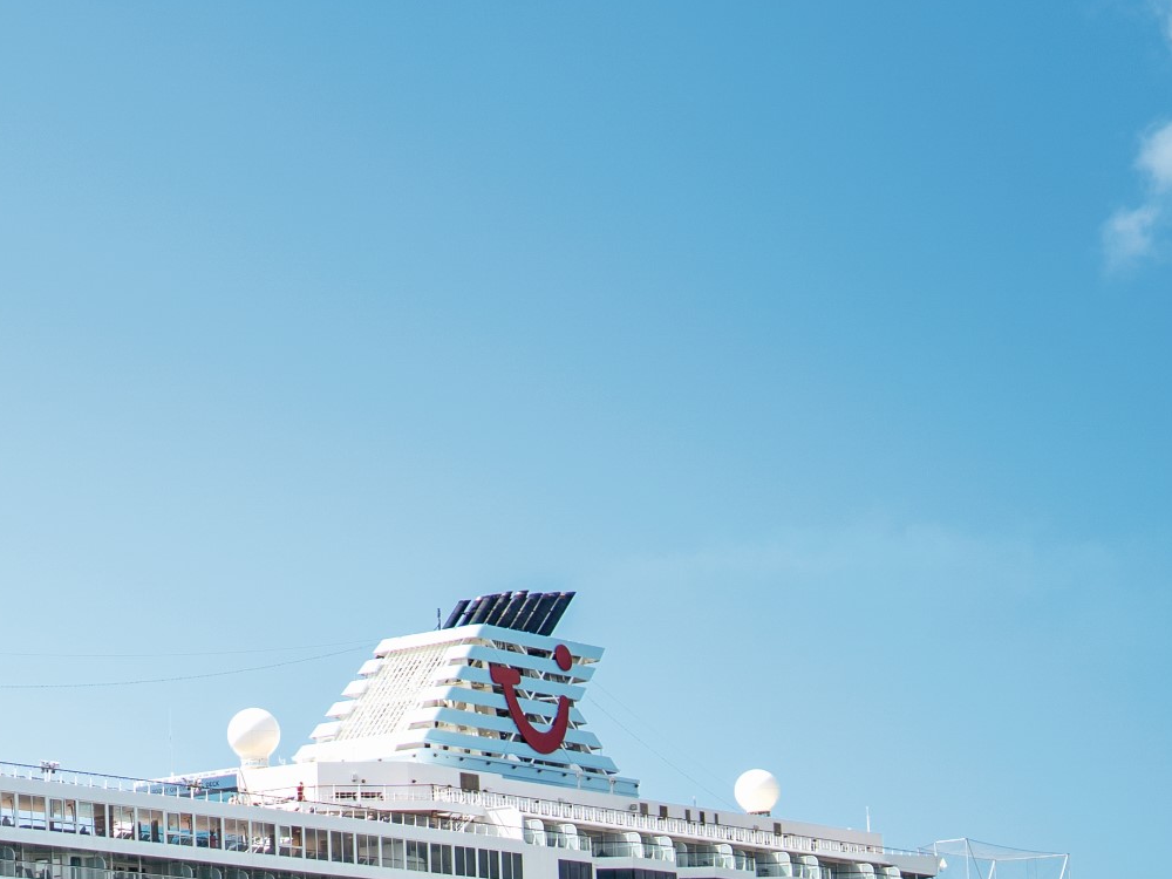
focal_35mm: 109
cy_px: 936
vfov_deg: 13.3
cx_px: -424
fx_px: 3690
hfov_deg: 16.8
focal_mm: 35
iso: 100
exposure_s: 1/8000
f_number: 1.4
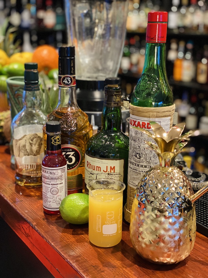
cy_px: 139
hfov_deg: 28.0
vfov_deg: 36.8
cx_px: 104
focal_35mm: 52
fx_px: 417
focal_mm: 6
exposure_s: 1/33
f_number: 2
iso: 400
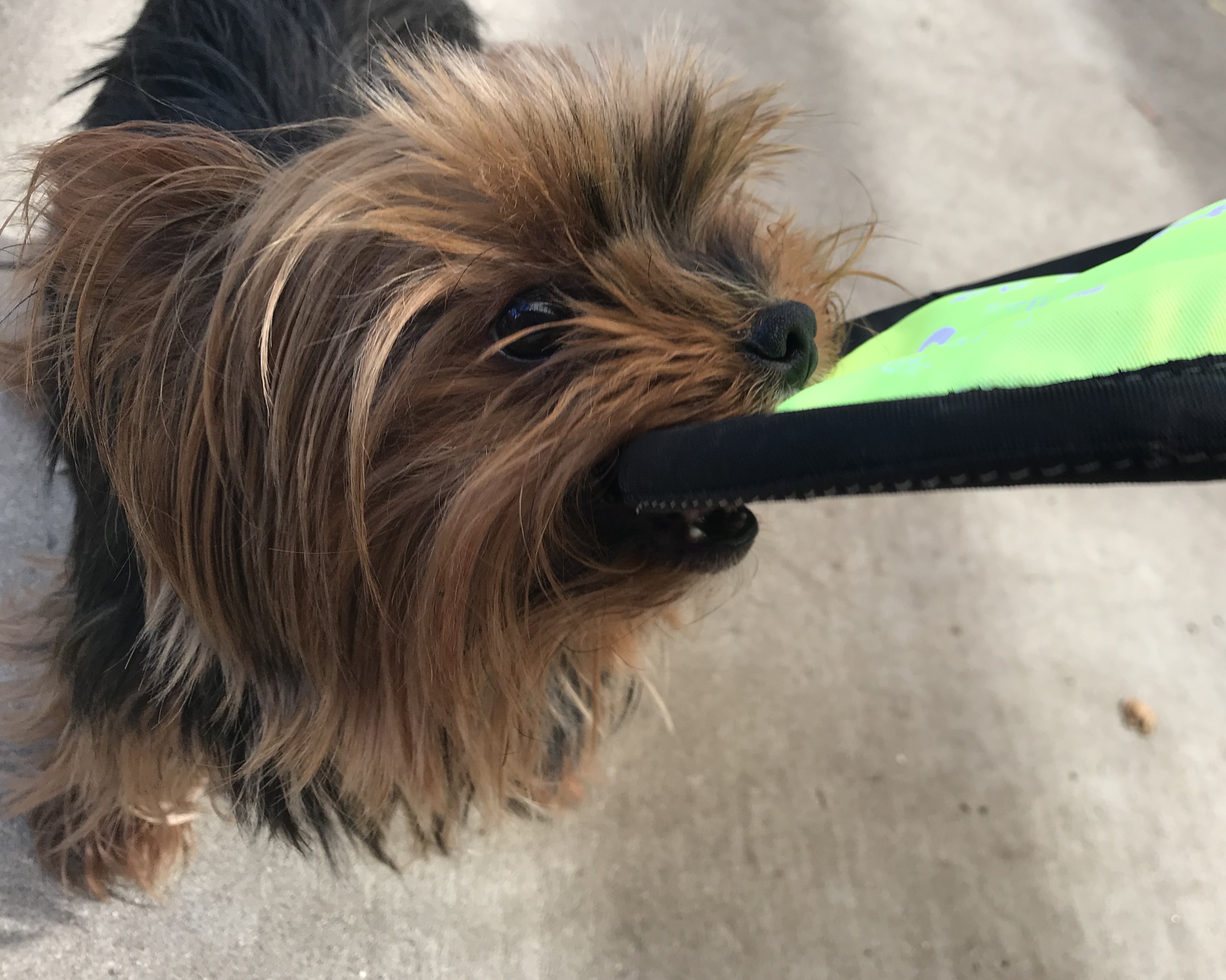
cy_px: 428
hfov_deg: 50.9
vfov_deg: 42.2
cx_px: 779
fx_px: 1270
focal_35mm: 35
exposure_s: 1/229
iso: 20
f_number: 1.8
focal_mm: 3.99
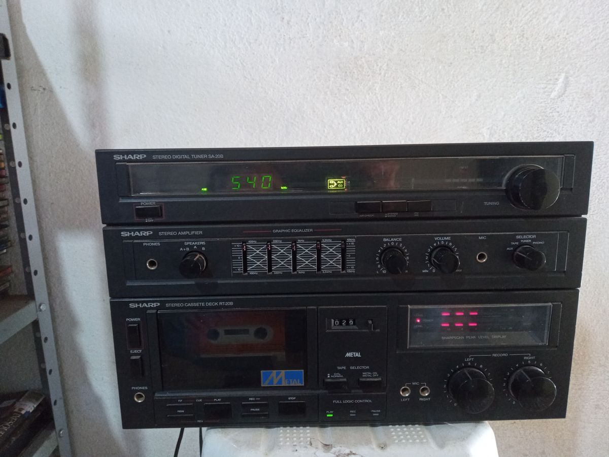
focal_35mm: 28
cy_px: 228
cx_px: 304
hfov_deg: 63.4
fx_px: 493
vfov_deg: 49.7
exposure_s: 1/30
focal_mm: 3.4
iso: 946
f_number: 2
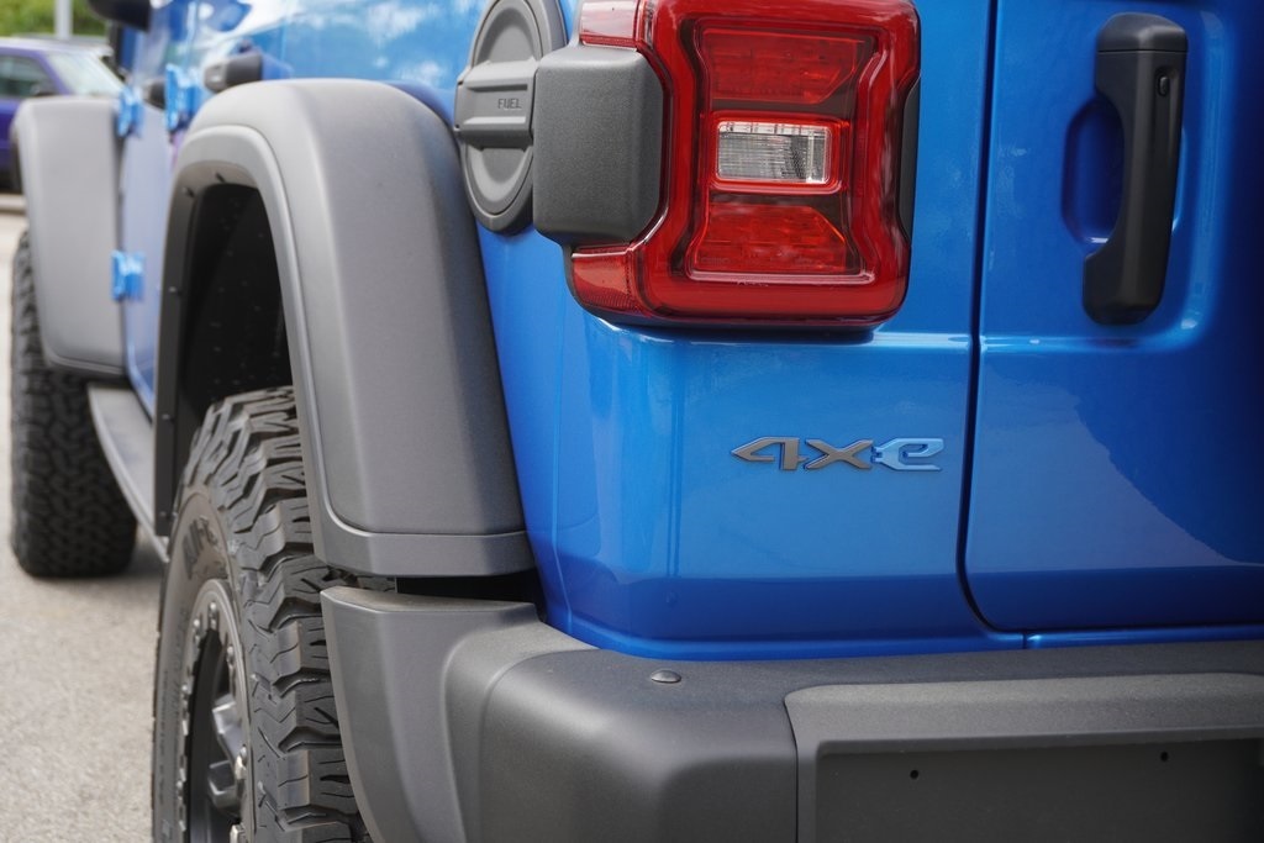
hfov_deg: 36.9
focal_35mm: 54
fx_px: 1896
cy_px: 422
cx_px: 632
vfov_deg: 25.1
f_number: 5.6
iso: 160
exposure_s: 1/160
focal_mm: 36
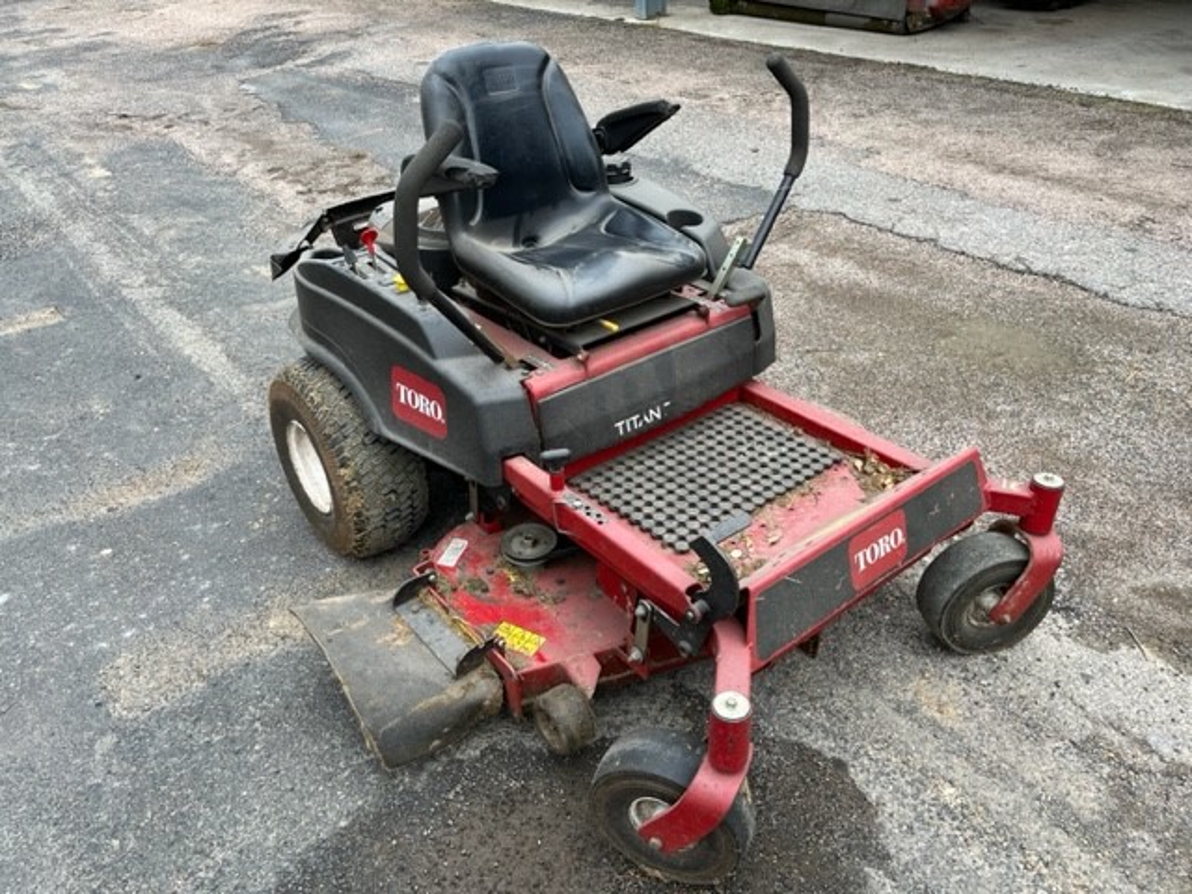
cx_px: 596
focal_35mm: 26
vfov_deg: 53.1
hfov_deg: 67.3
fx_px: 895
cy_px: 447
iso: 32
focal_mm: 5.1
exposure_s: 1/147
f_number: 1.6
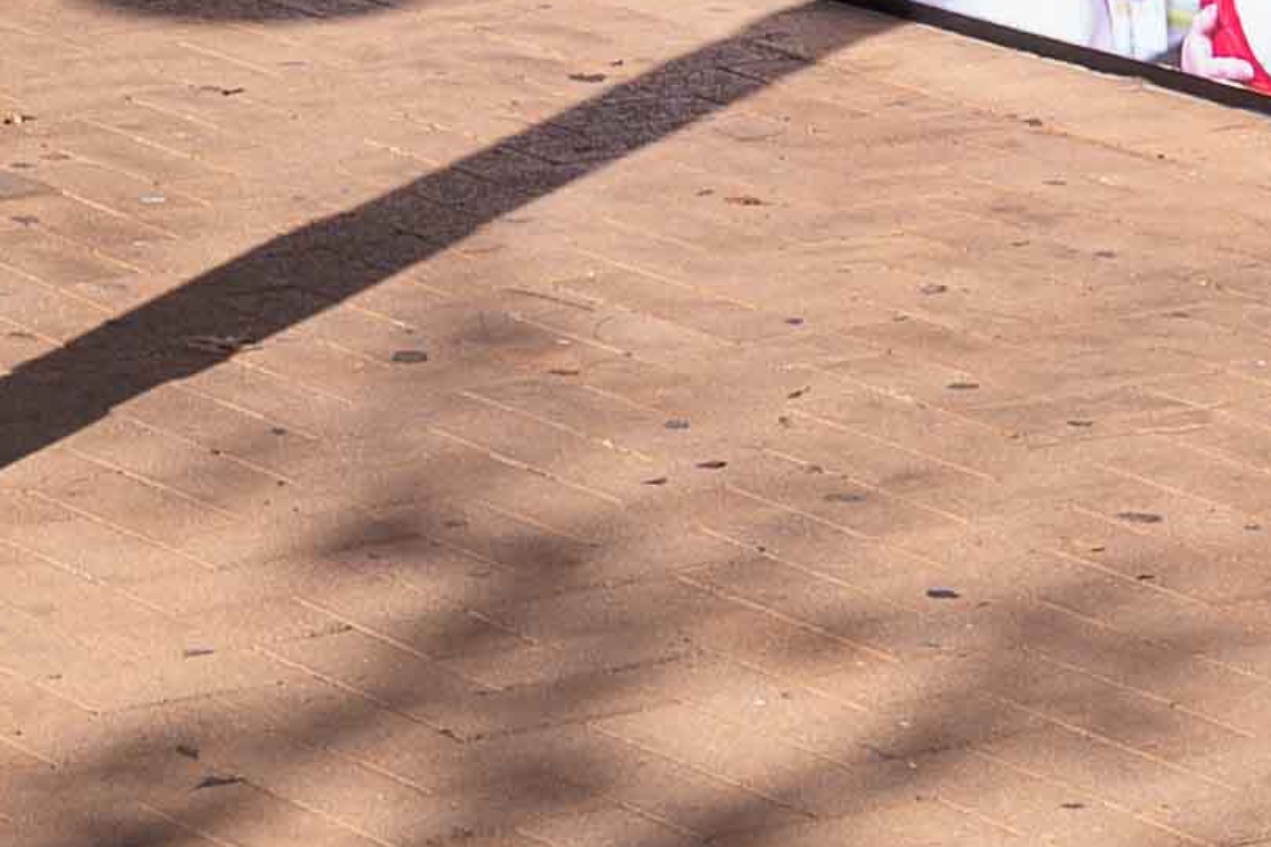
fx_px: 8367
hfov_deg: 8.5
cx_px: -653
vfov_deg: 5.4
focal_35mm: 237
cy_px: -1772
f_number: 14
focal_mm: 32
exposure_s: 1/3
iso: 50
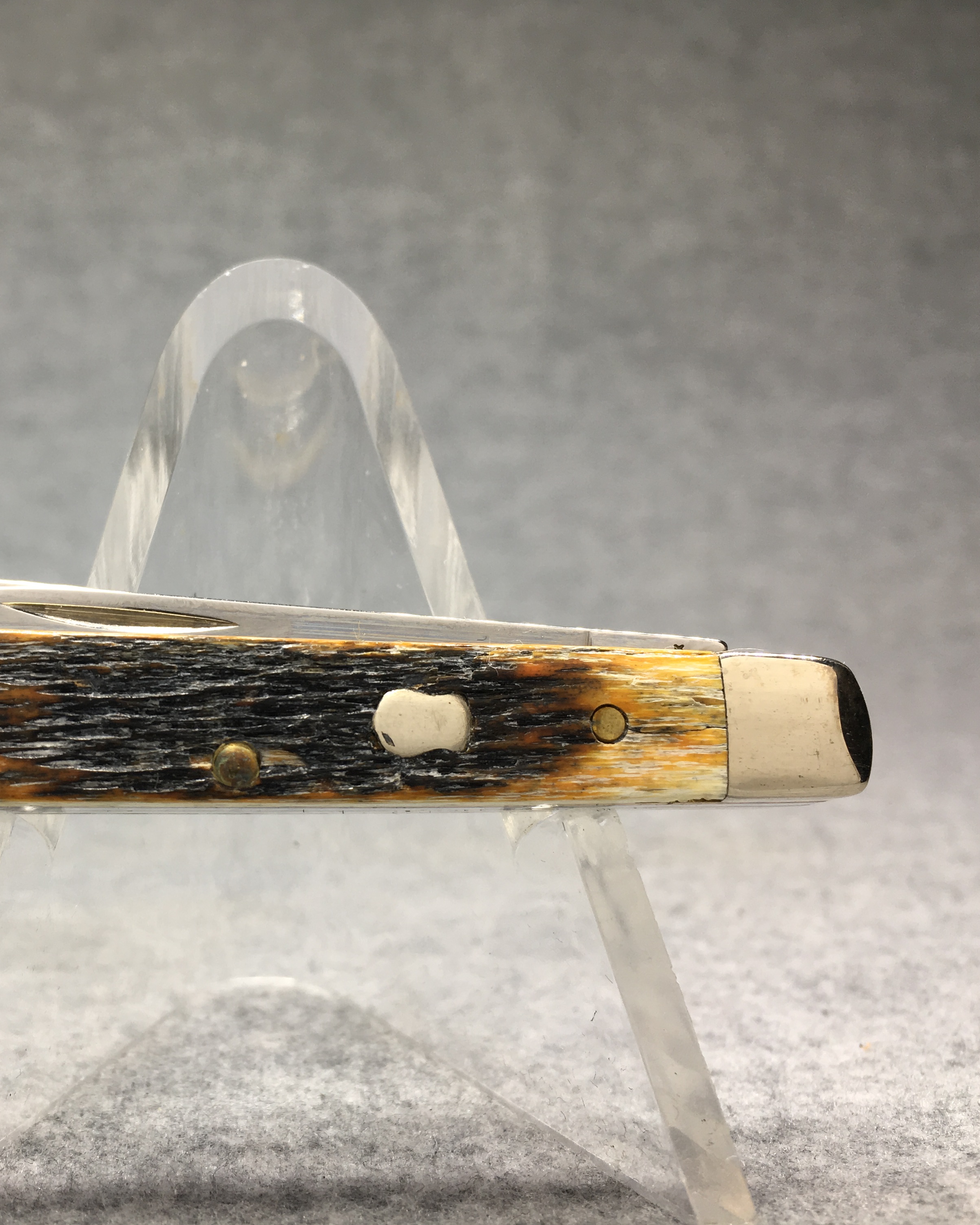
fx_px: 1377
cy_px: 614
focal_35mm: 38
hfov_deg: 38.1
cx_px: 241
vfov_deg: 47.9
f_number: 2.2
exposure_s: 1/60
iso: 25
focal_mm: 4.15
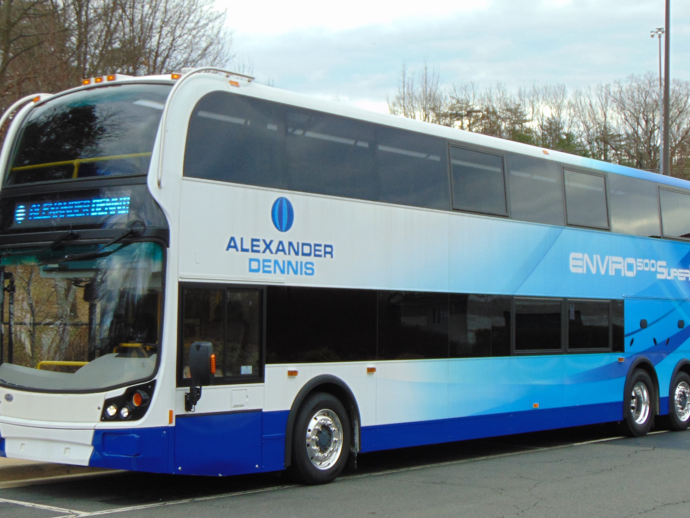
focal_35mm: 50
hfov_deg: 38.2
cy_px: 259
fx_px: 997
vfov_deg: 29.1
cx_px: 345
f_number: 3.5
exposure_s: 1/250
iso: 80
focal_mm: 9
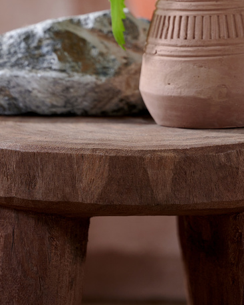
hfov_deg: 5.0
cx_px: 161
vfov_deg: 6.2
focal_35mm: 309
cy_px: -151
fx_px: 2790
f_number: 2.8
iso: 160
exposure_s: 1/20
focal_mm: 105
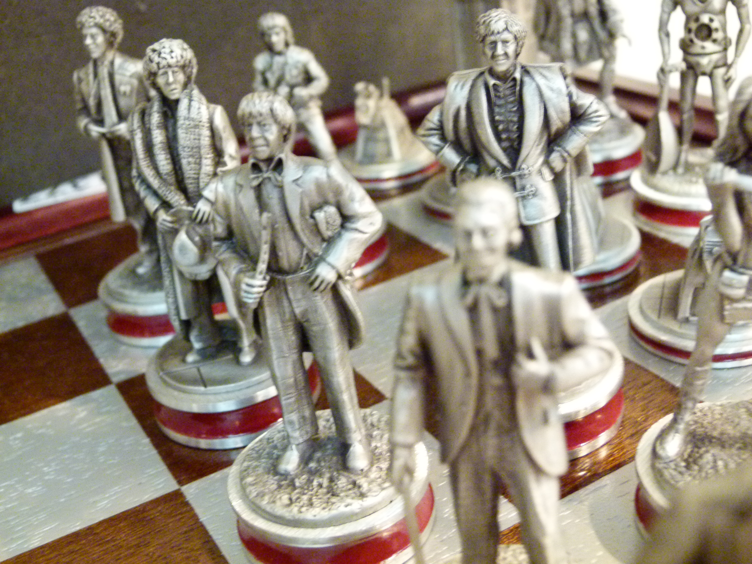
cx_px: 376
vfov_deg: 33.6
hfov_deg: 43.9
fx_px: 934
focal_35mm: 43
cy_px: 282
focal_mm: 7.7
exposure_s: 1/8
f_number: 3.2
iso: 400
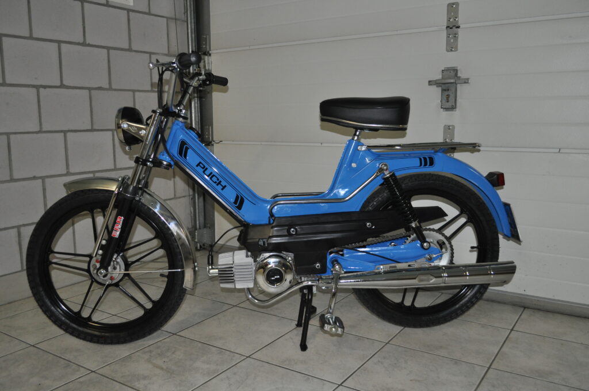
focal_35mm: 33
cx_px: 294
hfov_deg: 57.3
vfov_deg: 39.9
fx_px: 539
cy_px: 196
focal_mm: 22
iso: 800
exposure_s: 1/60
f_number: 3.8
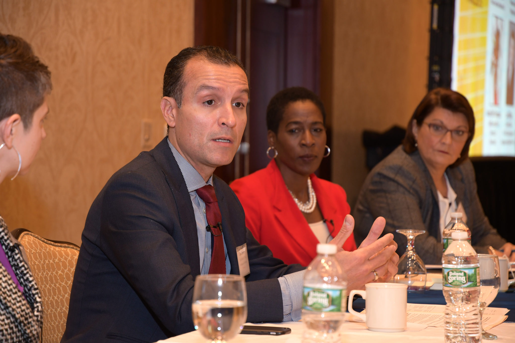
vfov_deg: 11.4
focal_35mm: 120
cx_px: 258
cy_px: 172
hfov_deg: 17.1
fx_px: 1716
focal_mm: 80
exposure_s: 1/60
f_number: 4
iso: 800
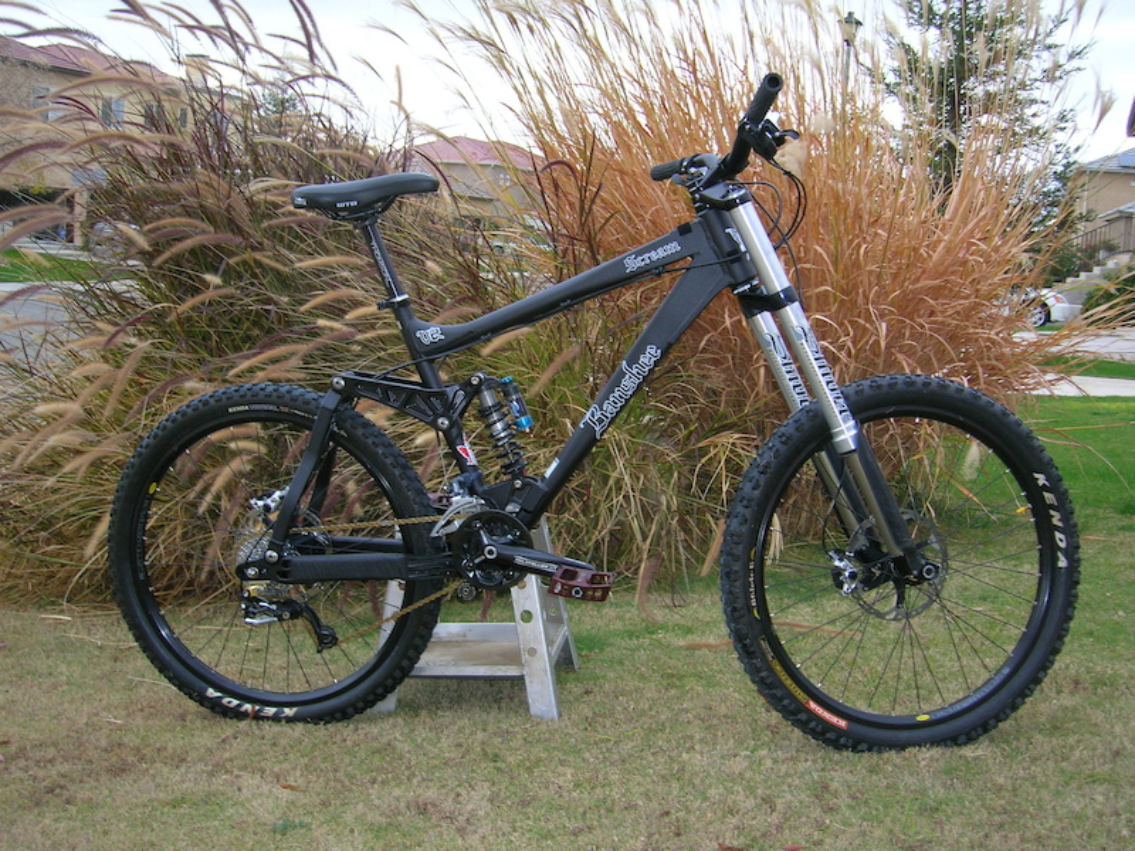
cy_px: 426
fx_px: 1246
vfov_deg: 37.7
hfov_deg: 49.0
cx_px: 568
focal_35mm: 38
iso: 50
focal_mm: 6.4
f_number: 3
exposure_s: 1/30
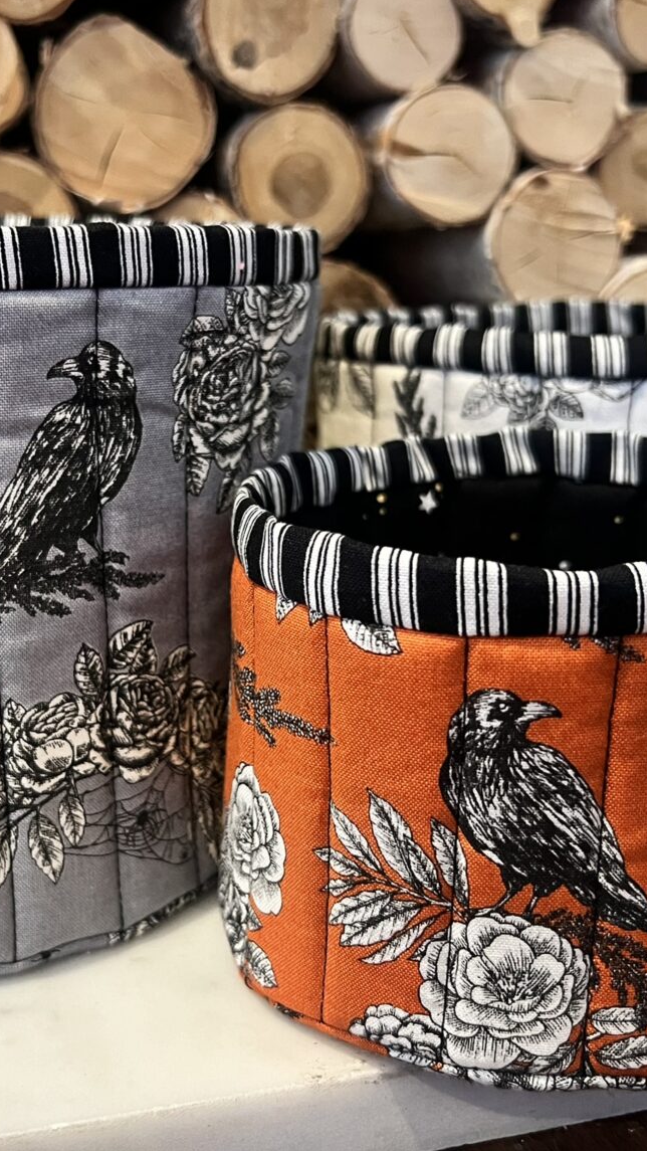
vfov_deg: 52.8
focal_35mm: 38
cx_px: 216
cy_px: 574
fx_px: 1159
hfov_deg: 31.0
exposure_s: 1/60
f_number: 1.5
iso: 500
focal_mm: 5.7
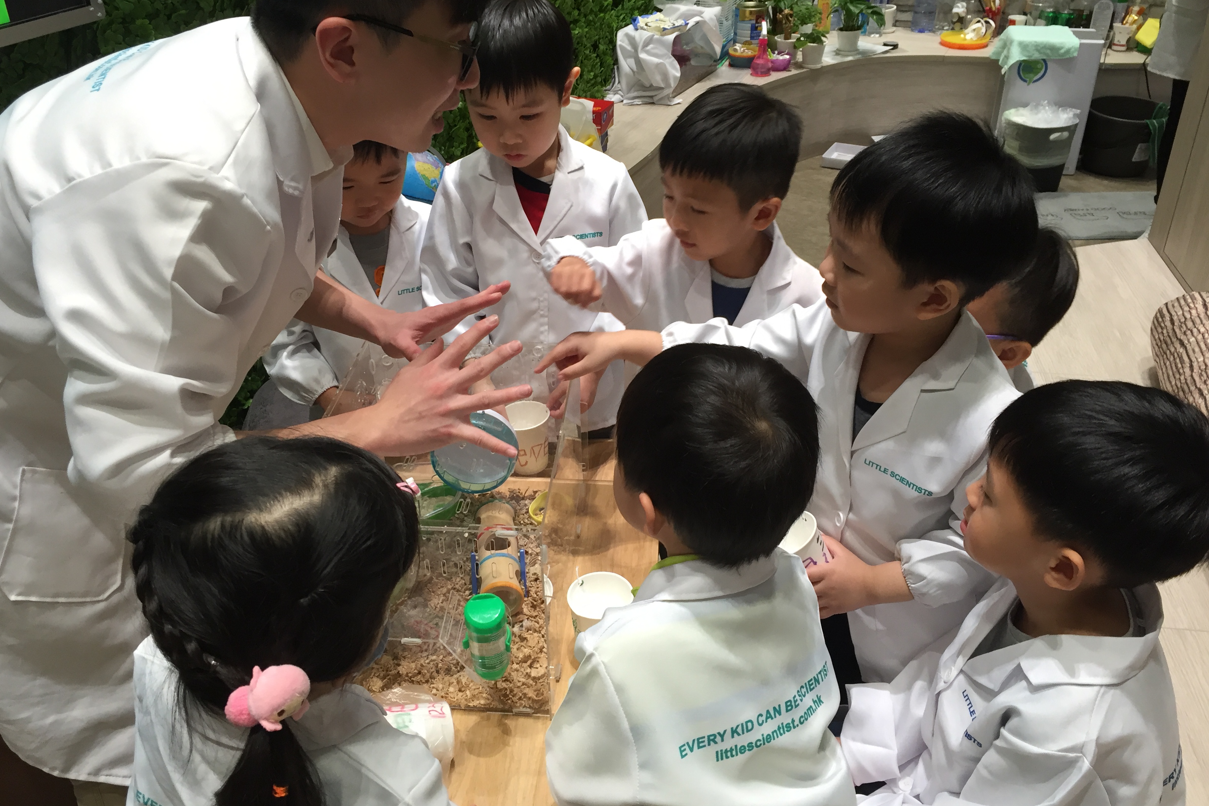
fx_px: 1041
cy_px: 381
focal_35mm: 31
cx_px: 593
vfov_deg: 42.3
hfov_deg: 60.3
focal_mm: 4.15
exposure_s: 1/33
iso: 40
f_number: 2.2
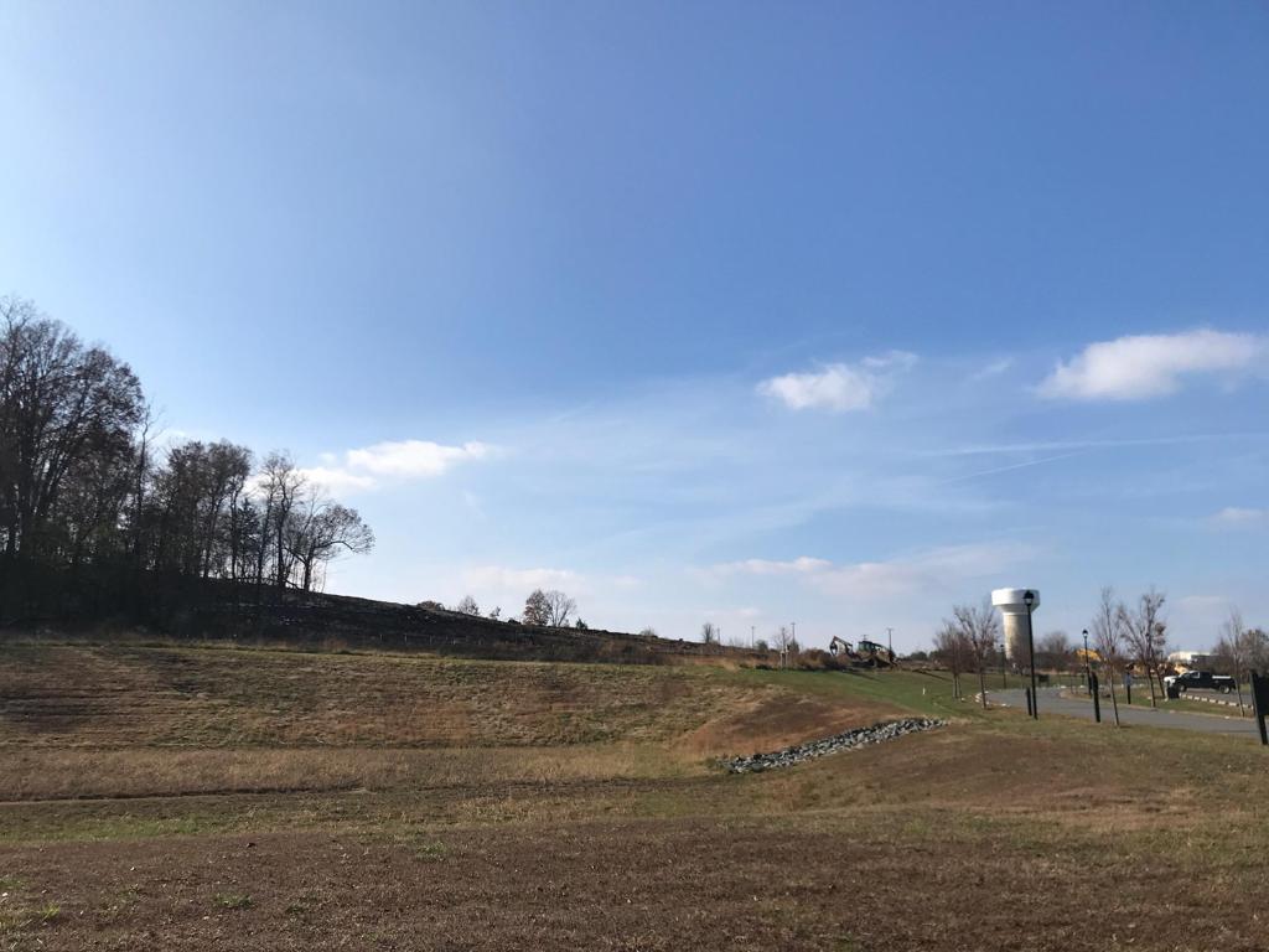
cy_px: 476
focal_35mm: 28
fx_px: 1026
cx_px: 634
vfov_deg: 49.7
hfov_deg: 63.4
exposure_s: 1/3690
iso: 20
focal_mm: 3.99
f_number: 1.8
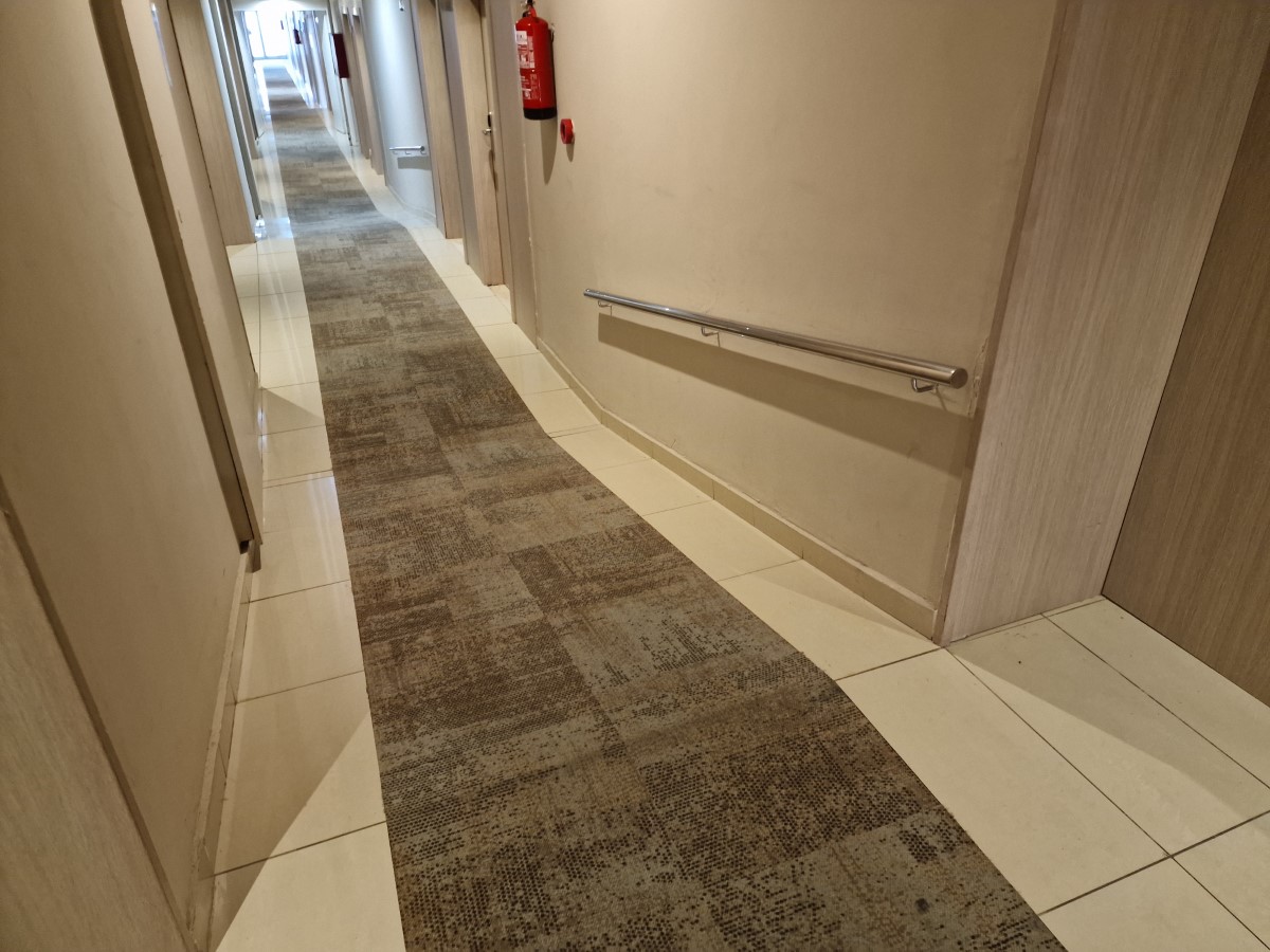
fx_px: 844
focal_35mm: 23
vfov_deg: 58.9
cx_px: 635
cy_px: 476
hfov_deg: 73.9
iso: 640
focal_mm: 6.4
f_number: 1.8
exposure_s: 1/33
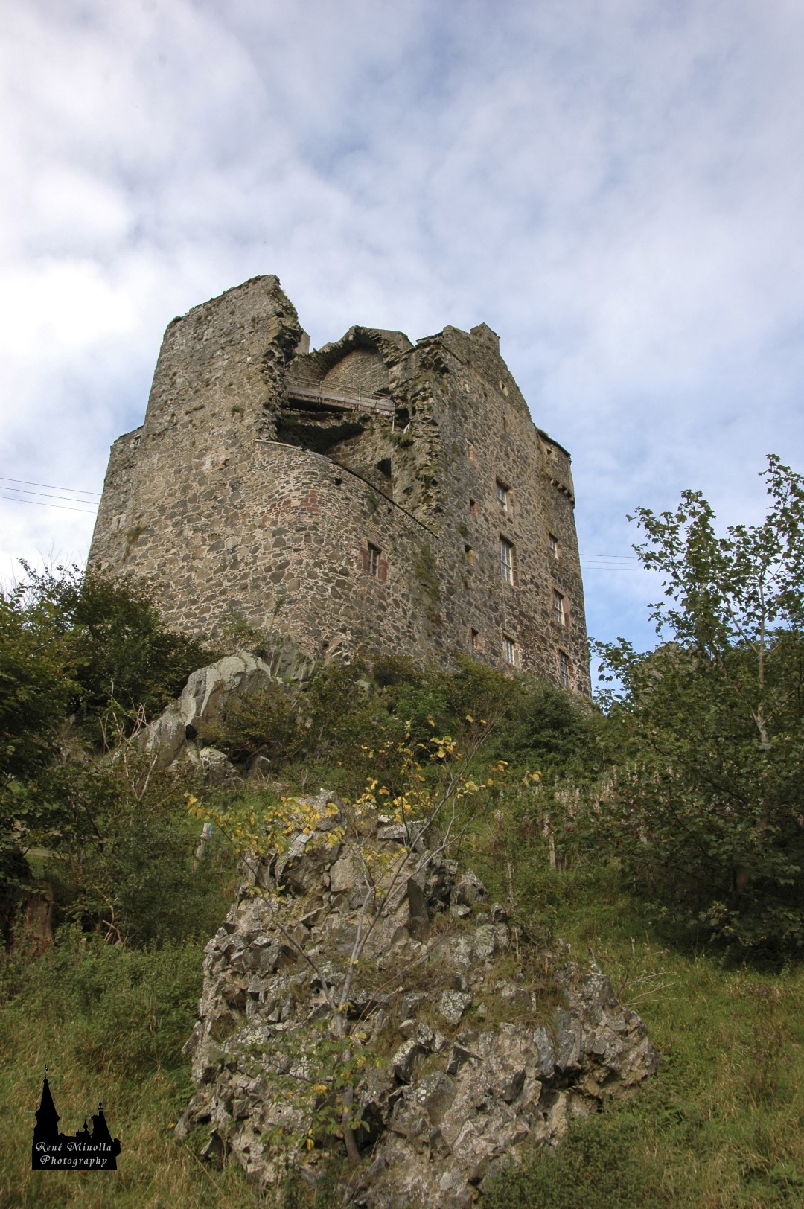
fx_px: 1007
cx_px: 402
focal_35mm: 30
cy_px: 604
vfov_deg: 62.0
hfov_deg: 43.5
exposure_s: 1/200
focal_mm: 20
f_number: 7.1
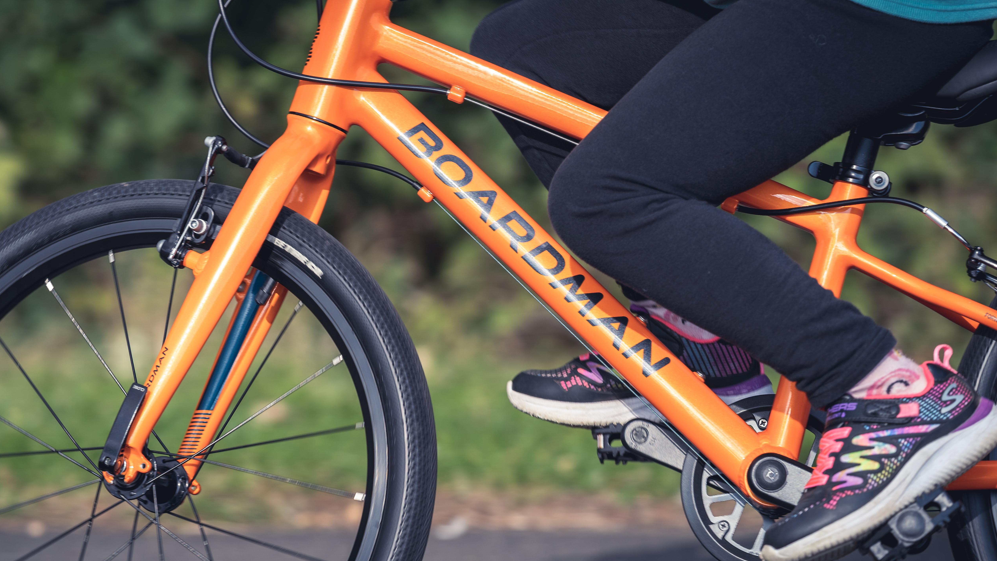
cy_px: 304
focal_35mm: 177
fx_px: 4679
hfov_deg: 12.2
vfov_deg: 6.9
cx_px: 431
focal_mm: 142
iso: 125
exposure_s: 1/400
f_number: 4
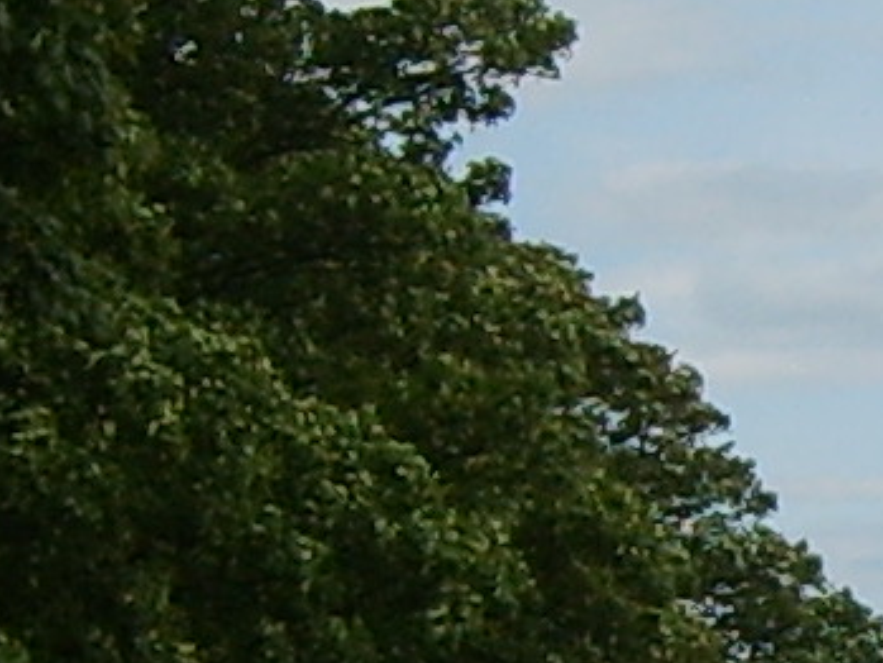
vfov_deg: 5.7
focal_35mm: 260
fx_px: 6634
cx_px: 1791
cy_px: 759
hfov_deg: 7.3
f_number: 2.8
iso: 50
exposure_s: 1/1000
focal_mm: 5.8
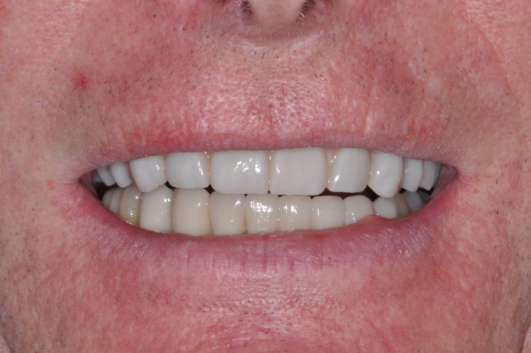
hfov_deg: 13.1
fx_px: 2321
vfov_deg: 8.7
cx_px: 266
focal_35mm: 158
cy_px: 176
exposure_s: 1/80
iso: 160
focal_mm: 105
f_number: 29
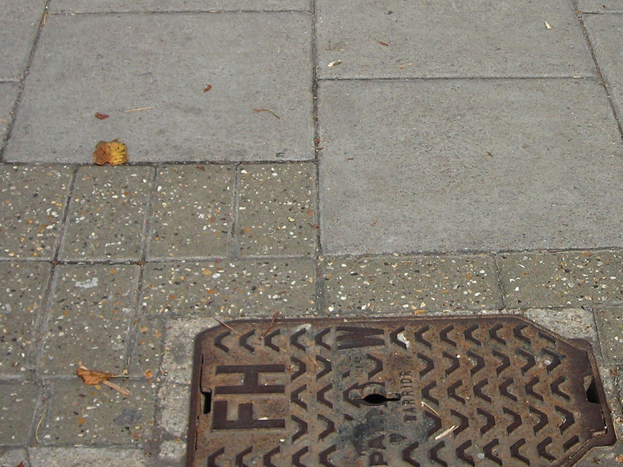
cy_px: 86
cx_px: 454
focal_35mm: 78
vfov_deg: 18.7
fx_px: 1404
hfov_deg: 24.8
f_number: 3.2
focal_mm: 6.3
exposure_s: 1/868
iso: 50
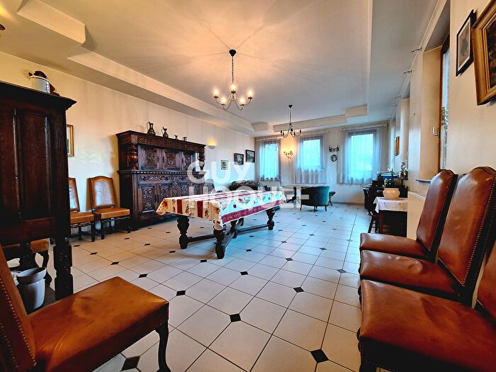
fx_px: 186
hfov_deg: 106.2
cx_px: 248
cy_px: 186
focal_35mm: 13
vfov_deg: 89.9
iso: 160
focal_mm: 1.74
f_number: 2.2
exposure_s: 1/33
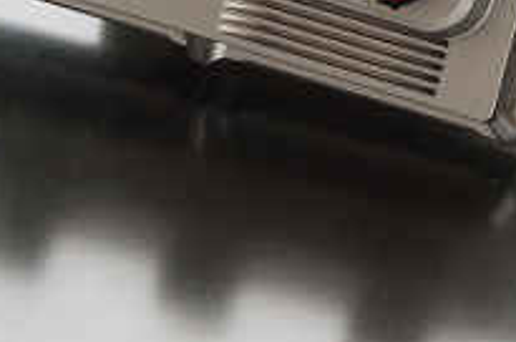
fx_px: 4939
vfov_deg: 4.0
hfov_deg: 6.0
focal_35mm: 345
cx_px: 289
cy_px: 10
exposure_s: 2
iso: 200
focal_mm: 105
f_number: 22
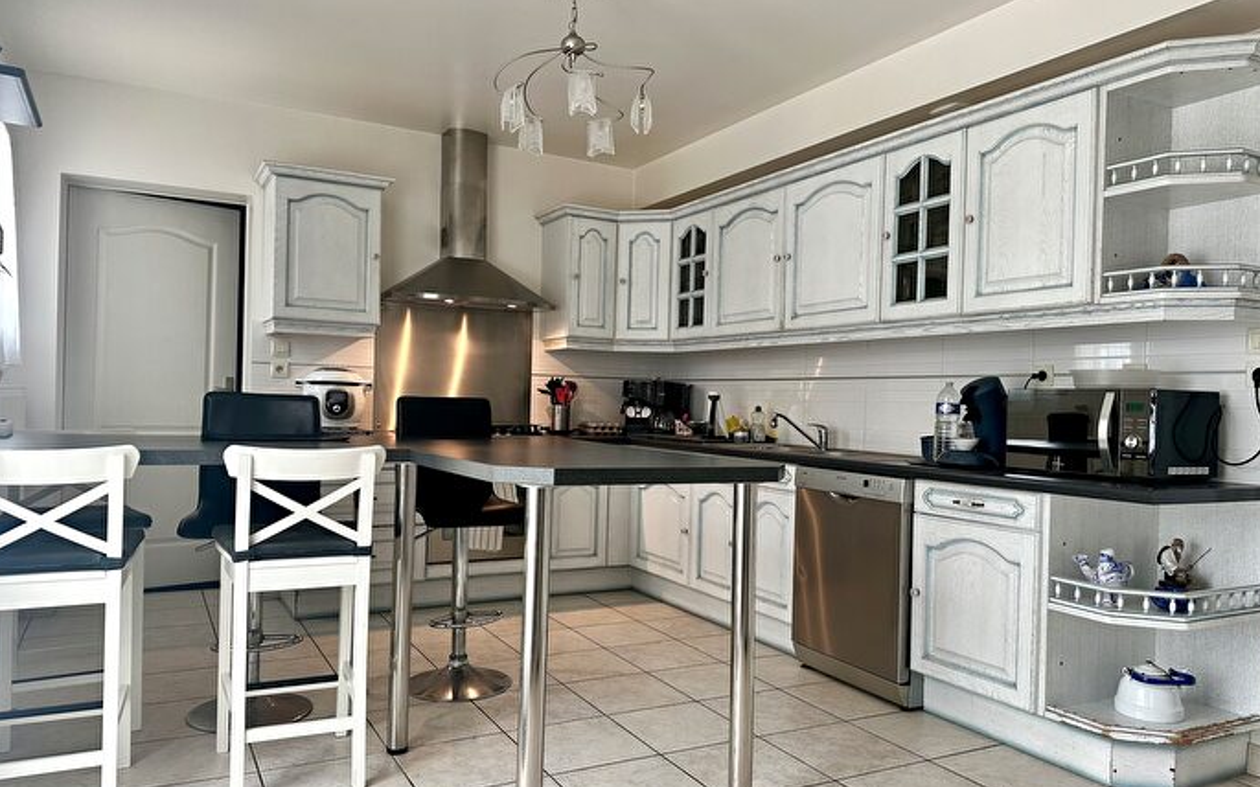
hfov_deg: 70.4
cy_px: 413
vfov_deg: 47.6
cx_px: 627
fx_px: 893
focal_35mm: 26
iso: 160
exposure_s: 1/100
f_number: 1.78
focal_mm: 6.86
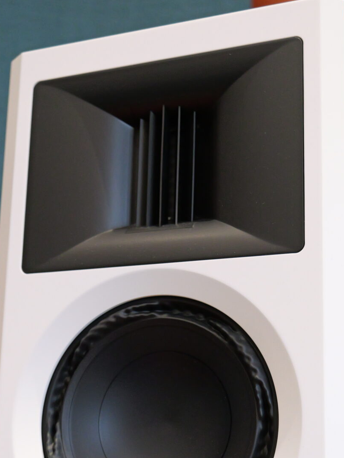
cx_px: 205
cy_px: 333
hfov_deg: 25.6
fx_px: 755
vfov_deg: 33.2
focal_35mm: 57
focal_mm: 15
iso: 1600
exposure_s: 1/60
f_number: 3
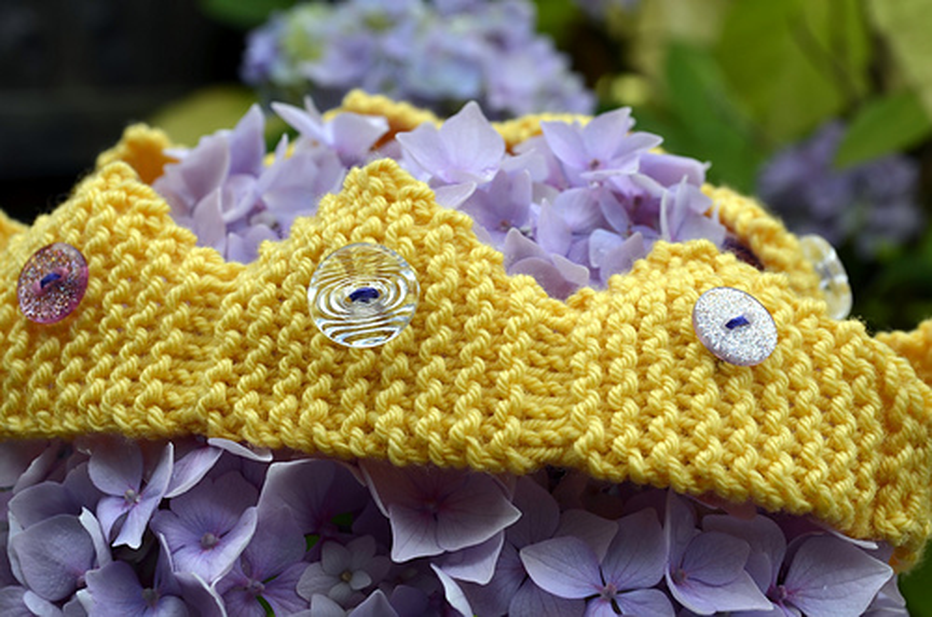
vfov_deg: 19.6
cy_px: 308
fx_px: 1782
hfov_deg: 29.3
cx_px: 466
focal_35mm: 69
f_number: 8
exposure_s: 1/200
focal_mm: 46
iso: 100
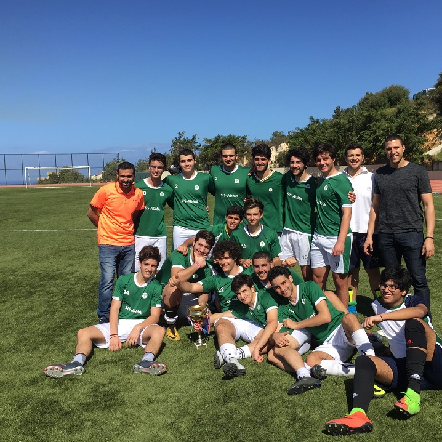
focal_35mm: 35
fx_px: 506
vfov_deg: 47.2
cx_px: 253
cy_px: 216
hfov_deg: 47.1
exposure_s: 1/2326
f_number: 2.2
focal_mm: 4.15
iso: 32
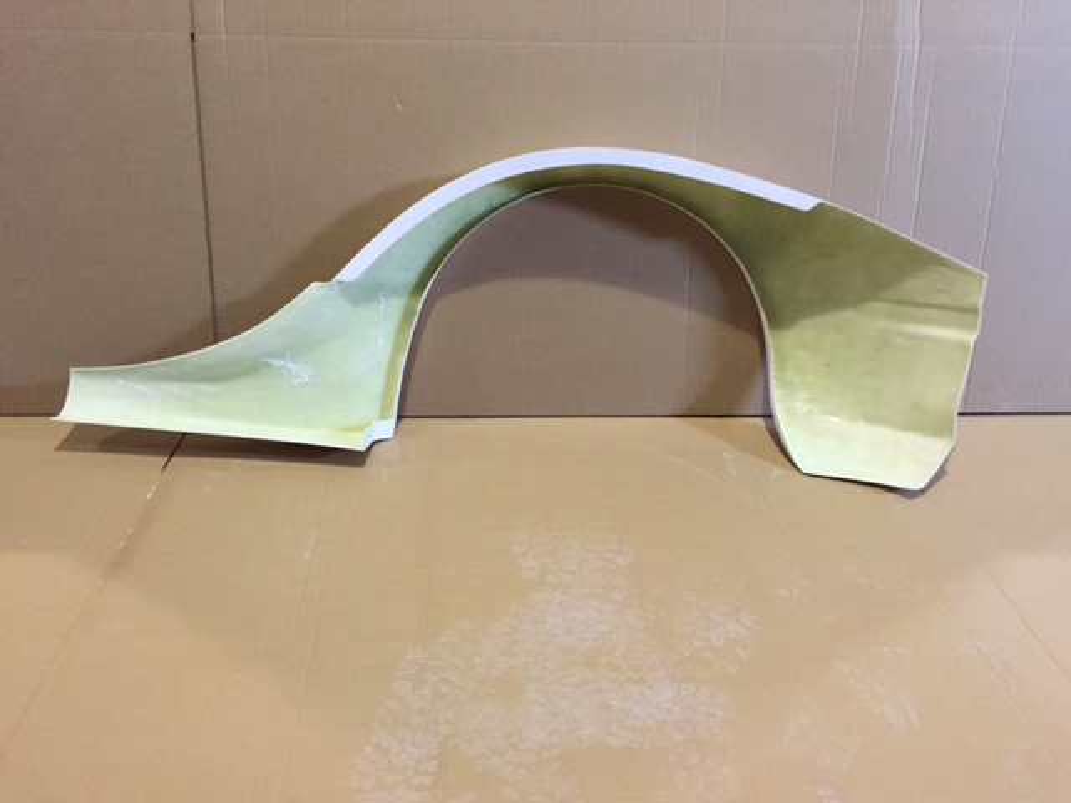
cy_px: 402
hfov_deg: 61.7
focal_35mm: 29
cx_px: 536
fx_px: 897
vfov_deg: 48.2
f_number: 2.2
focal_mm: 4.15
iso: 250
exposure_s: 1/25
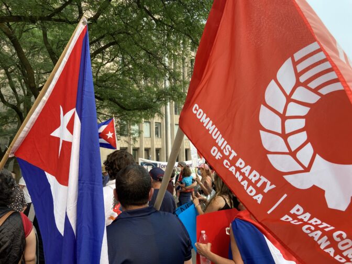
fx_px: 264
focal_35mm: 26
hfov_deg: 67.3
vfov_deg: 53.1
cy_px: 132
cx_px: 176
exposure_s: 1/322
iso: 32
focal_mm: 4.25
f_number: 1.8
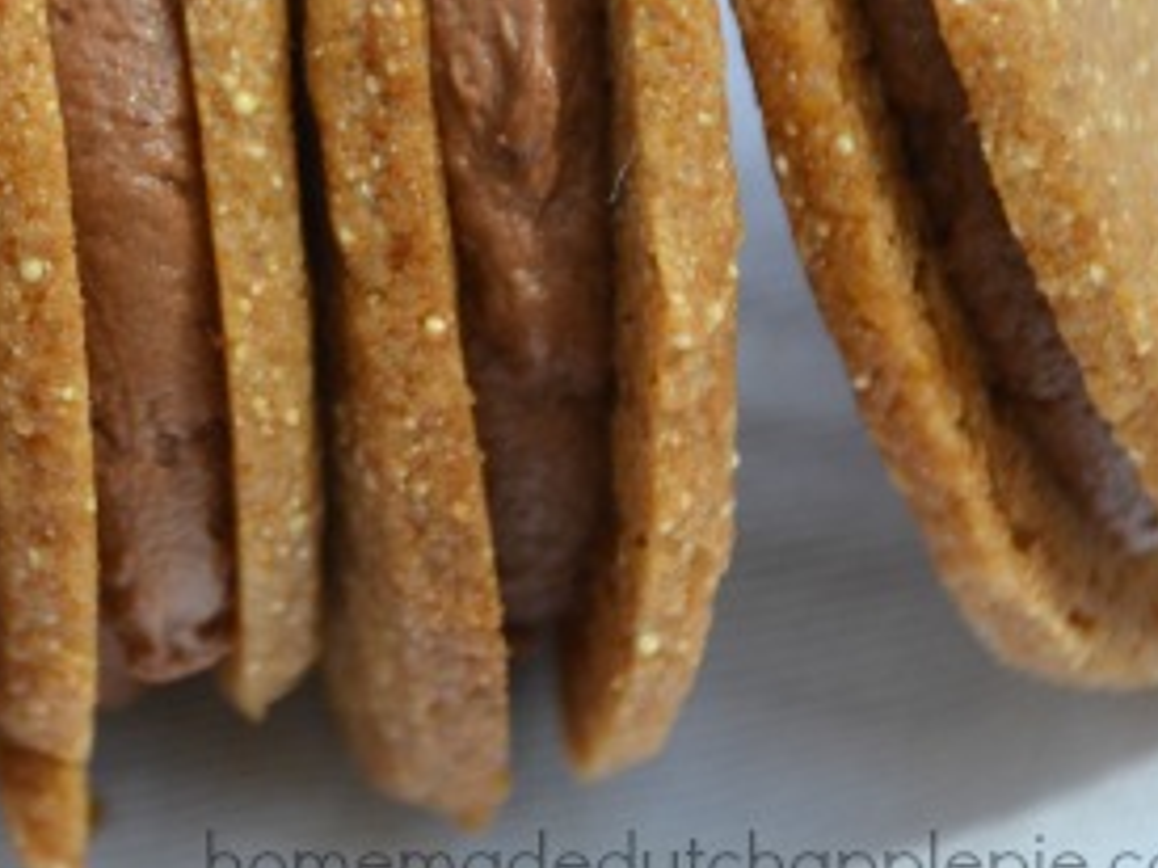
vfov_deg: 2.8
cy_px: -112
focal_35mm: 524
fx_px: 17531
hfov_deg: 3.8
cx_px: -257
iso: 320
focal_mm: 135
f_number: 5.6
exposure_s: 1/500
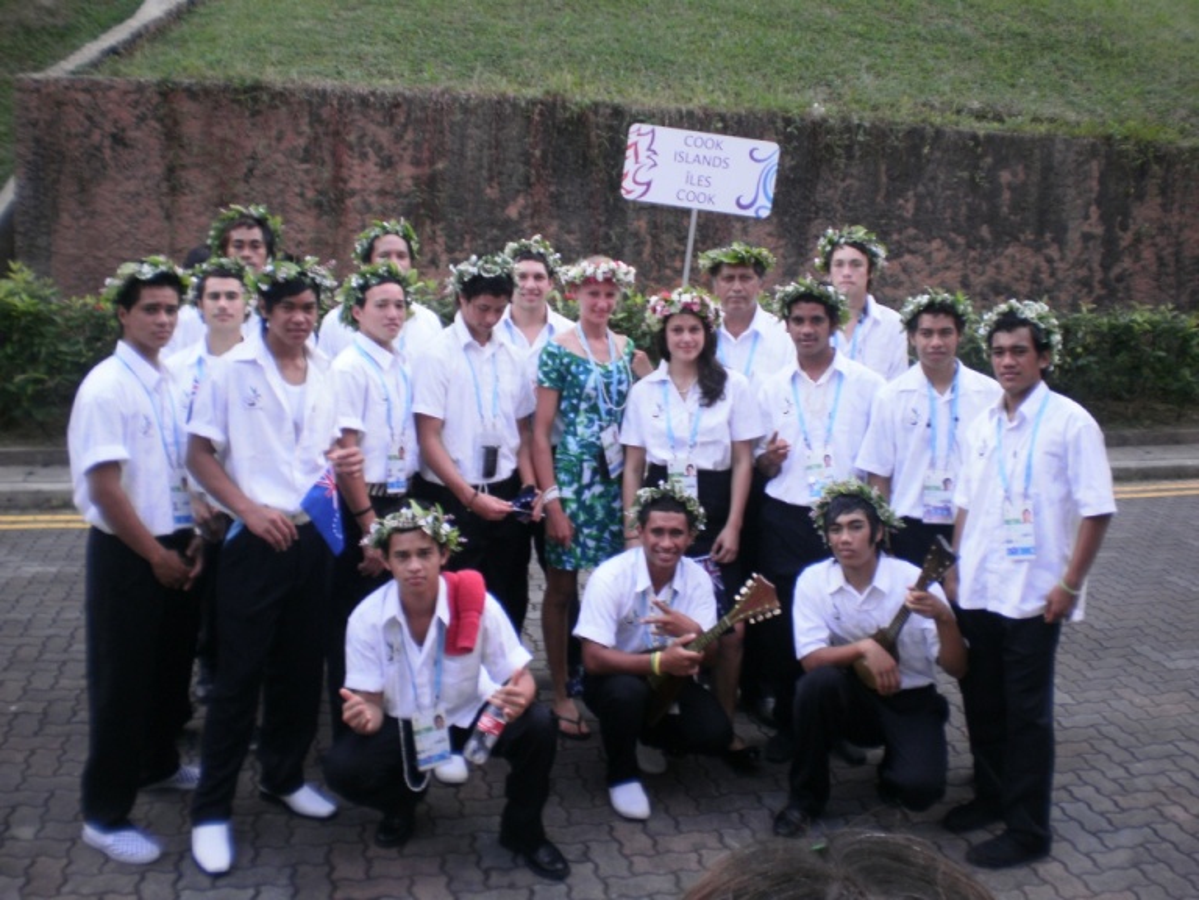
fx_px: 1247
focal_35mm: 36
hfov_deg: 51.4
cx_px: 600
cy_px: 450
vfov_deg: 39.7
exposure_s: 1/250
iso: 100
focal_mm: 6.3
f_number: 3.1
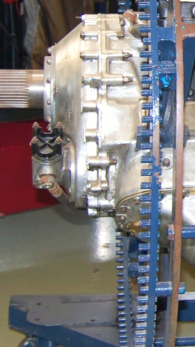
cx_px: 375
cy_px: 69
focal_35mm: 108
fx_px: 993
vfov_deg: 19.6
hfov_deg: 10.4
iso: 400
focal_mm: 22
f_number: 4
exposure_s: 1/60
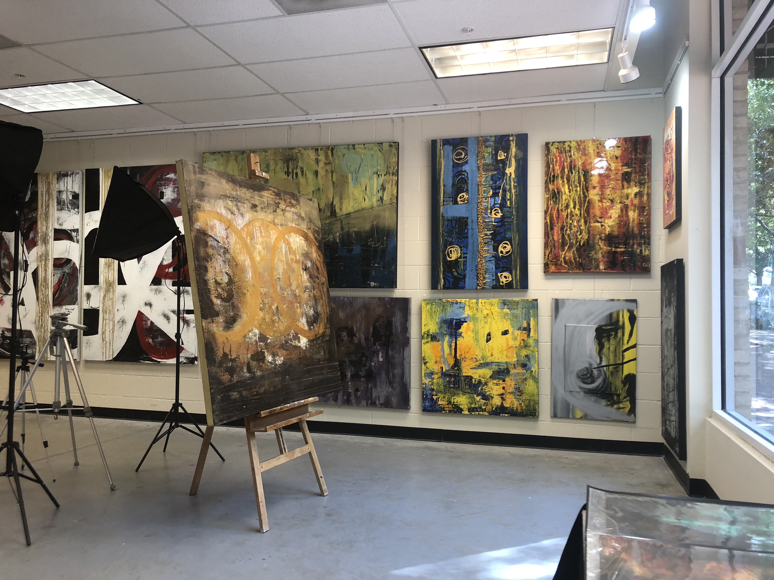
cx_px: 387
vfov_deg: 49.7
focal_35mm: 28
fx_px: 626
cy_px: 290
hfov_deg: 63.4
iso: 25
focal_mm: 3.99
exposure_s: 1/30
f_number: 1.8
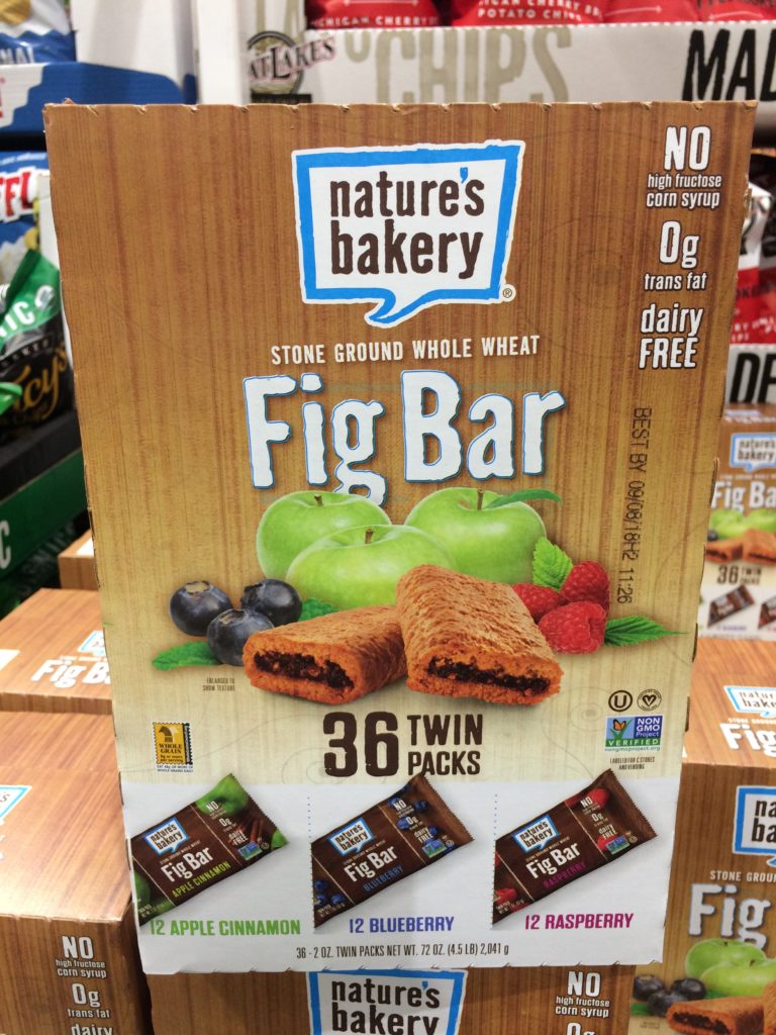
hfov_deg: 48.2
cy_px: 518
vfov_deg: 61.7
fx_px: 867
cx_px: 388
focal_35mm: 29
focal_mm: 4.15
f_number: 2.2
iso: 100
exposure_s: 1/30
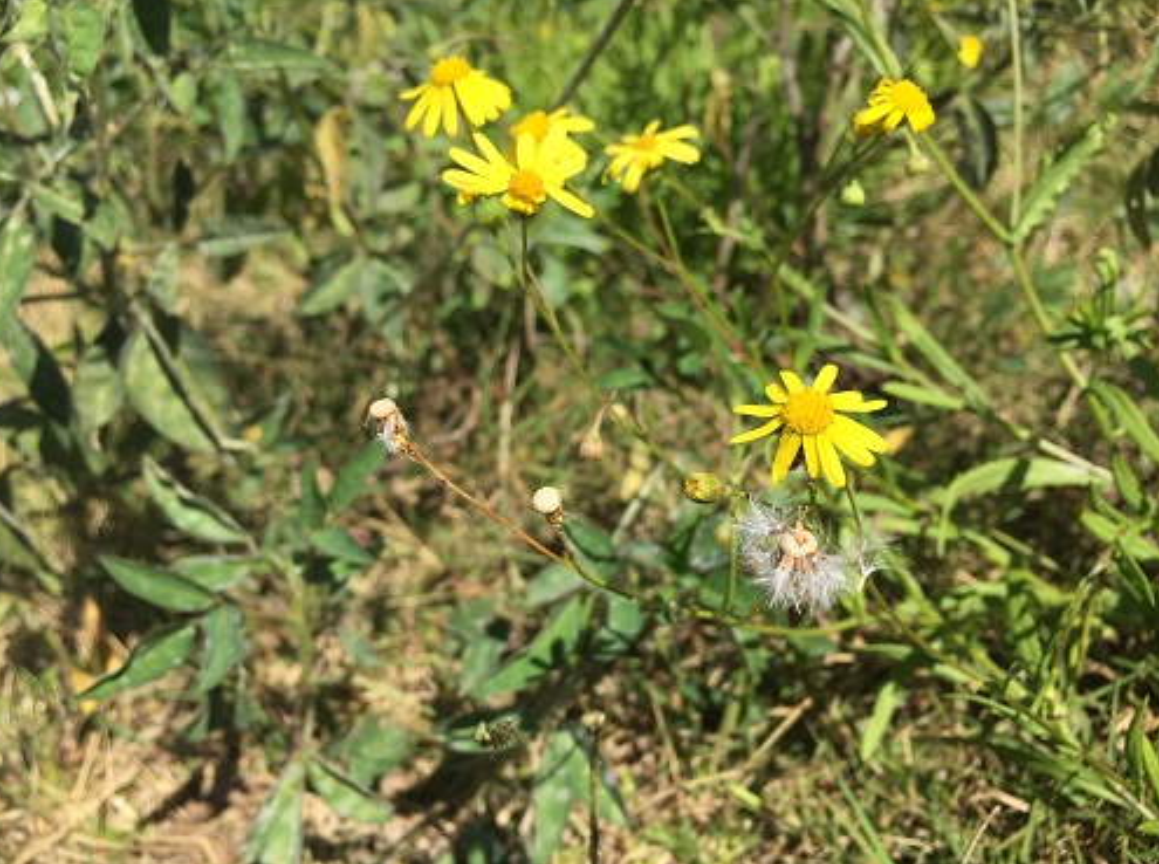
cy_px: 421
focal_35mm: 30
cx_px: 564
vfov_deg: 46.6
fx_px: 1002
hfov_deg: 60.1
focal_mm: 4.15
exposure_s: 1/1582
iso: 32
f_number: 2.2
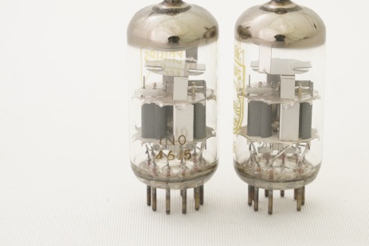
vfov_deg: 9.4
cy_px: 103
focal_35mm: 145
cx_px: 226
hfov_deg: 14.2
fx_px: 1485
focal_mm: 105
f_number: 11
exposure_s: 1/3
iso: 800
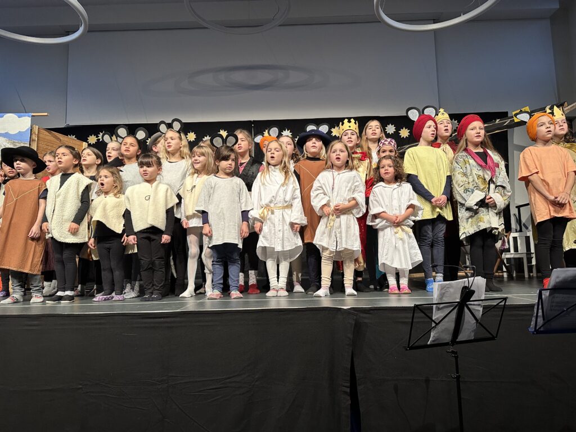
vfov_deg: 56.8
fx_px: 399
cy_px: 216
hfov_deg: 71.6
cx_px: 288
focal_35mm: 24
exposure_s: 1/100
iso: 200
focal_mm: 6.86
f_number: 1.78
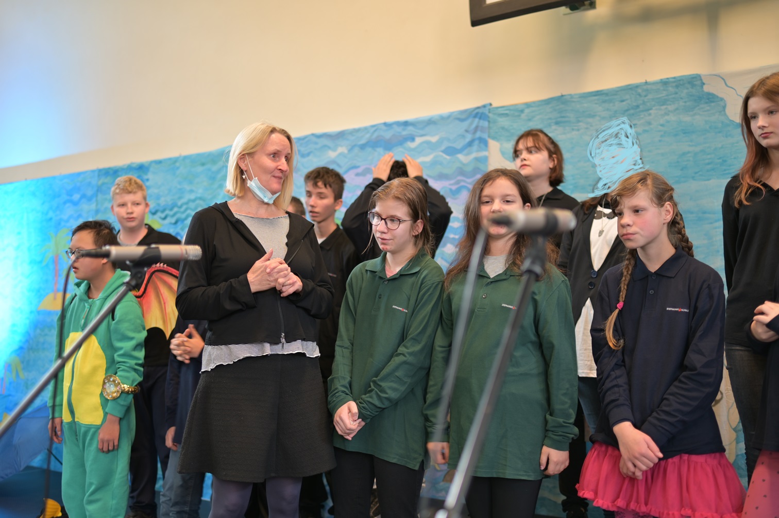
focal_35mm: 35
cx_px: 390
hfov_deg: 54.5
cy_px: 259
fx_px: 757
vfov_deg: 37.8
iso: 100
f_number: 1.8
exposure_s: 1/20
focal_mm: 35
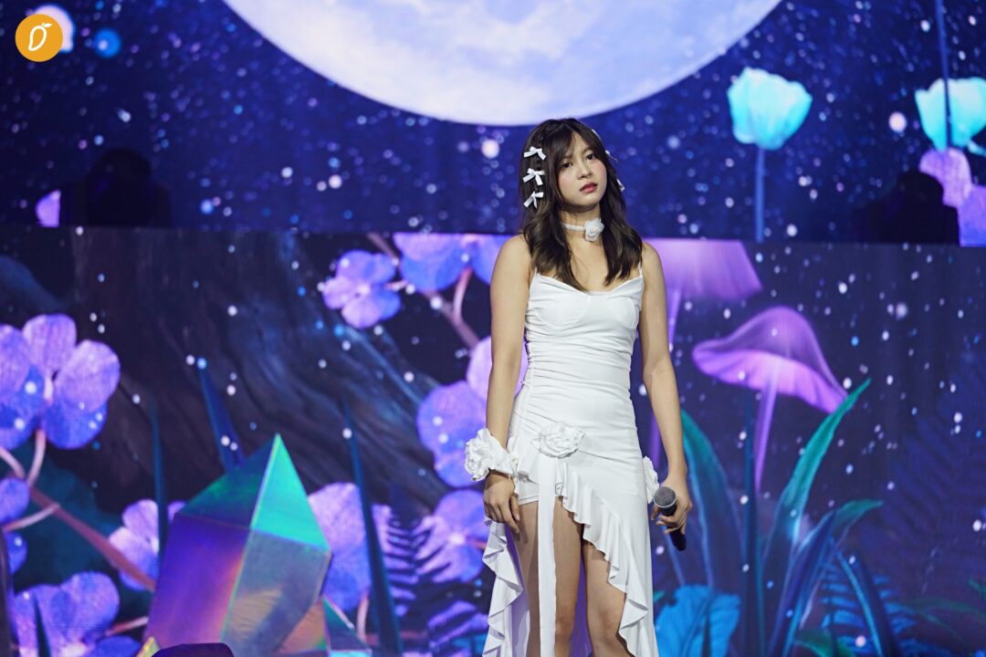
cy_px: 328
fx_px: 10955
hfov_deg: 5.2
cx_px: 493
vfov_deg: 3.4
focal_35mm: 400
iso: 1250
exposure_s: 1/100
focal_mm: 400
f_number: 6.3
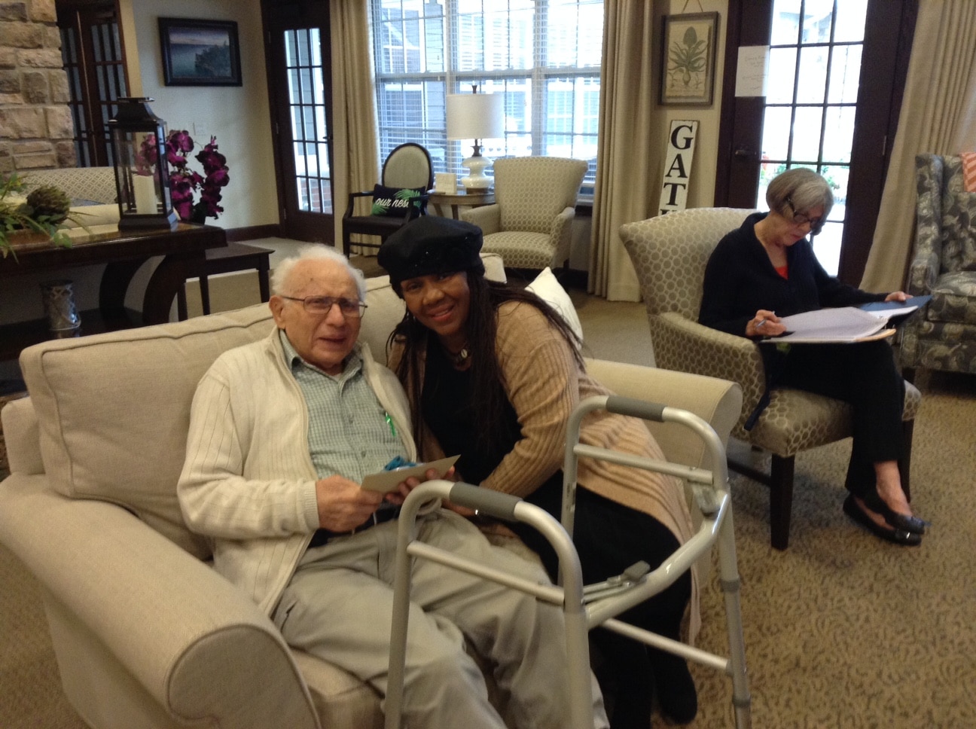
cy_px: 364
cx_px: 488
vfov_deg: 42.8
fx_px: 929
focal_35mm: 33
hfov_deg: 55.4
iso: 100
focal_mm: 3.3
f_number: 2.4
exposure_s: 1/24
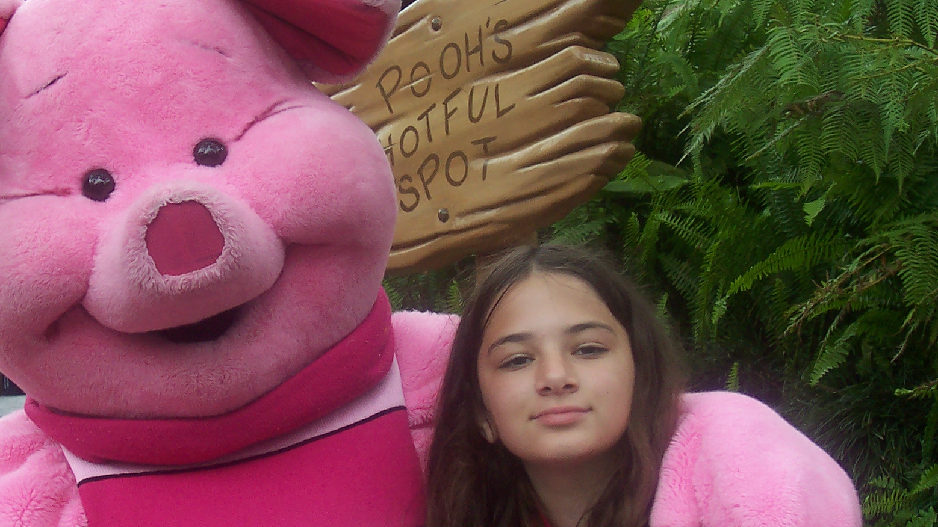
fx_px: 2014
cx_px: 335
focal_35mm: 81
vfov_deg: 14.9
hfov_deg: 26.1
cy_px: 258
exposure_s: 1/125
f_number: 3.4
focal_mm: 8.6
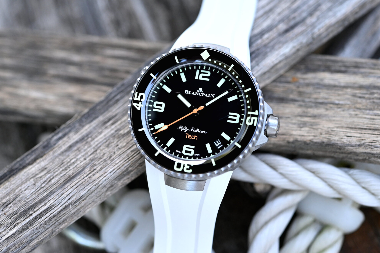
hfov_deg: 33.4
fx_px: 633
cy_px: 126
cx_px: 190
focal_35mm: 60
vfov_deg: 22.6
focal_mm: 60
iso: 800
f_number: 5.6
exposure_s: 1/200
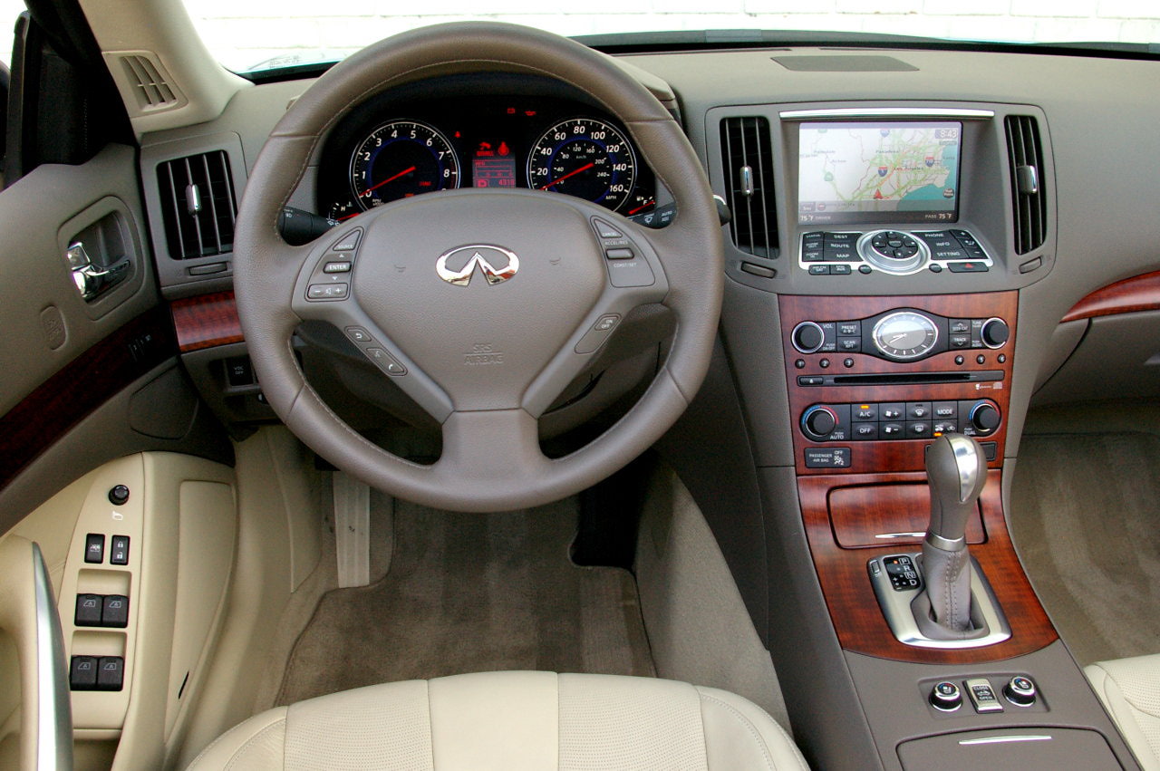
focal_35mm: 30
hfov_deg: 62.0
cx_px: 580
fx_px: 966
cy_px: 386
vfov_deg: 43.5
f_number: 8
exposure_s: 1/125
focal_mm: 20
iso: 800
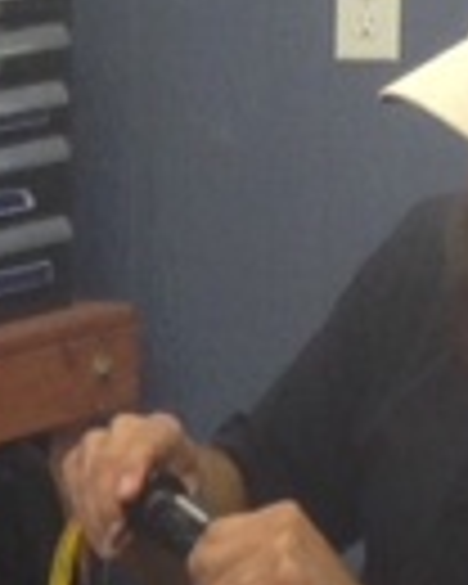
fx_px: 5506
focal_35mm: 318
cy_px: 1094
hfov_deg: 4.8
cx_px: -356
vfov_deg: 6.0
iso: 64
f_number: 2.4
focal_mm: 4.12
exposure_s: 1/40
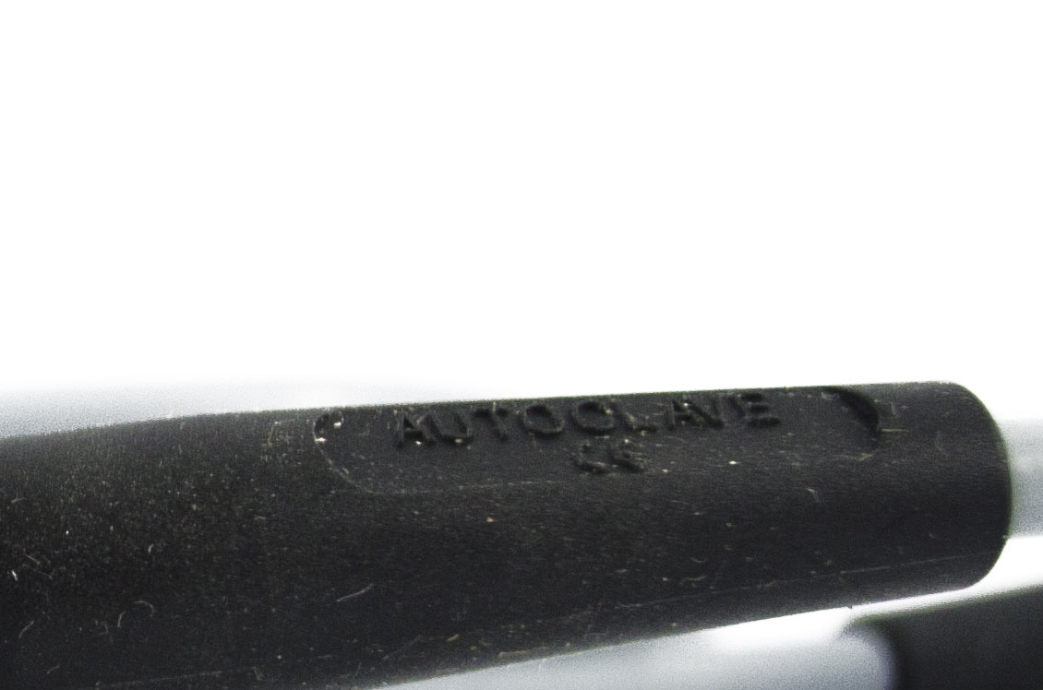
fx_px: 4538
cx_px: -1042
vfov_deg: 8.7
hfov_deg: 11.7
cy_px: 407
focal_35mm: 157
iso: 400
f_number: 4
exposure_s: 1/40
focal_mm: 24
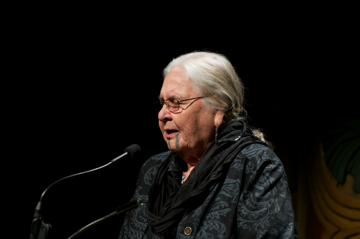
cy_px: 120
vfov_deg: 4.6
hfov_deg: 6.9
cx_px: 180
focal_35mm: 300
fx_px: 2996
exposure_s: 1/80
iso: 200
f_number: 2.8
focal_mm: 200
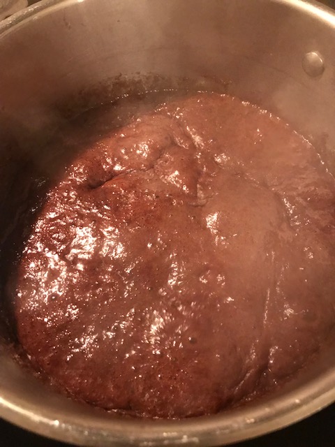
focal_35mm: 28
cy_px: 224
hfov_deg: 49.7
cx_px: 168
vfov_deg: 63.4
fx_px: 361
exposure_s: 1/4
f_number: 1.8
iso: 100
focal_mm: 3.99
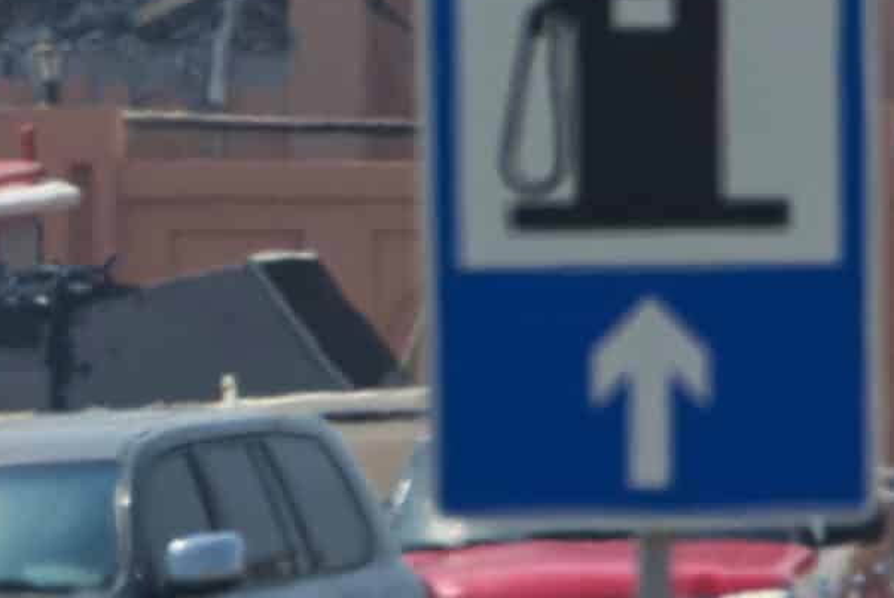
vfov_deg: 0.5
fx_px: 63509
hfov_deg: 0.8
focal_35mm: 2555
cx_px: -324
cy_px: -485
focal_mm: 400
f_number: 6.3
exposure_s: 1/500
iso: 200
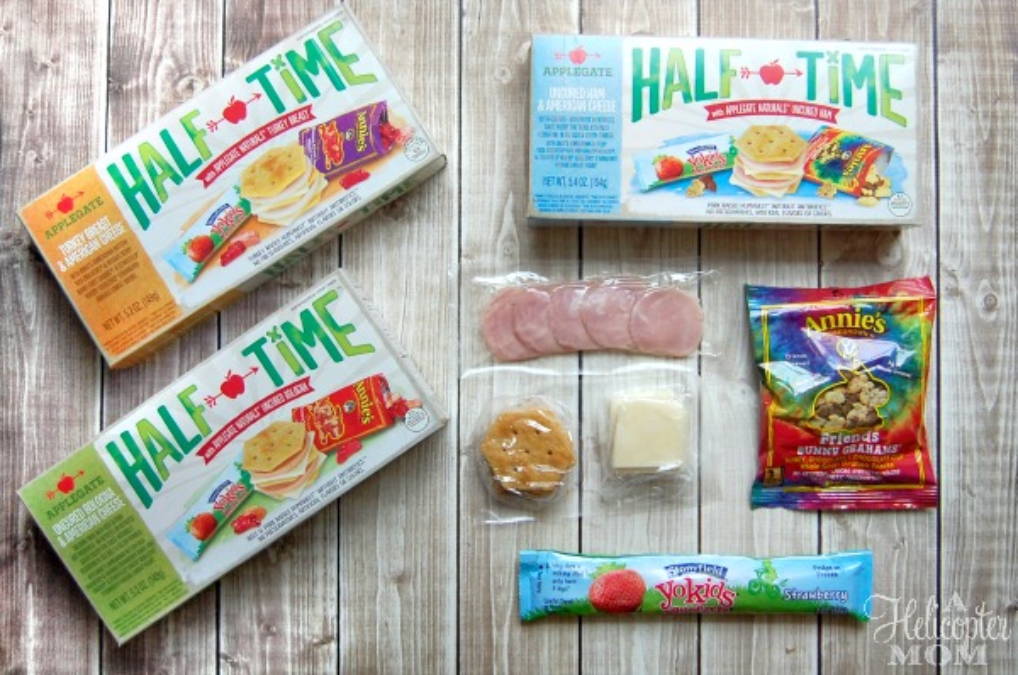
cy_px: 338
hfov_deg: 67.5
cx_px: 509
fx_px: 762
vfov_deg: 47.8
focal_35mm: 27
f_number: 4
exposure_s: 1/60
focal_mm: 18
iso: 400
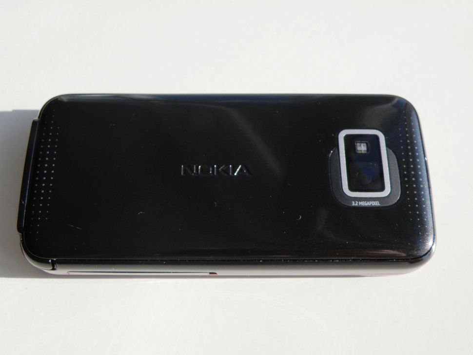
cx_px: 236
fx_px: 615
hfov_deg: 42.1
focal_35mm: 45
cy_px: 178
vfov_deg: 32.2
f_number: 5.6
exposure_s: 1/250
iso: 64
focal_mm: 8.06
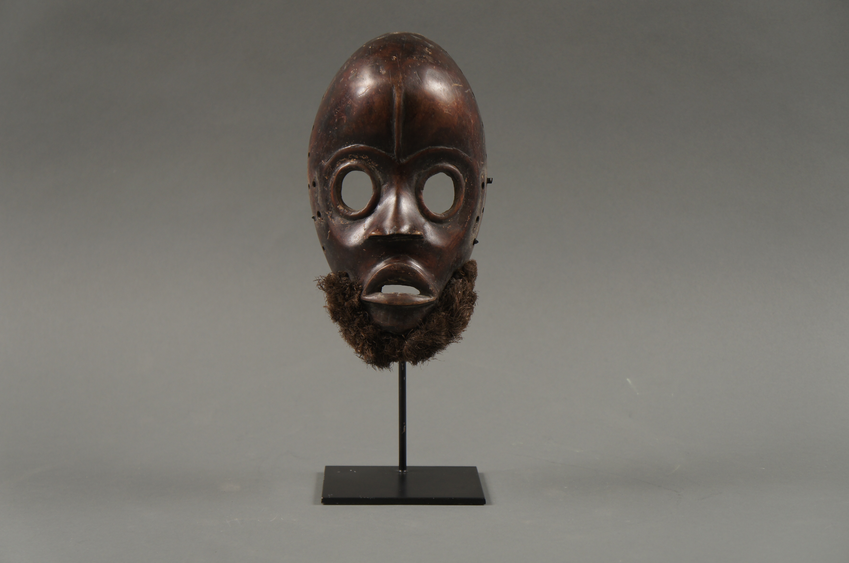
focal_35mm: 63
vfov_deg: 21.5
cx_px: 424
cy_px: 282
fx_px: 1484
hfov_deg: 31.9
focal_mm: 42
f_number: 5
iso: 400
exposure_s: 1/125
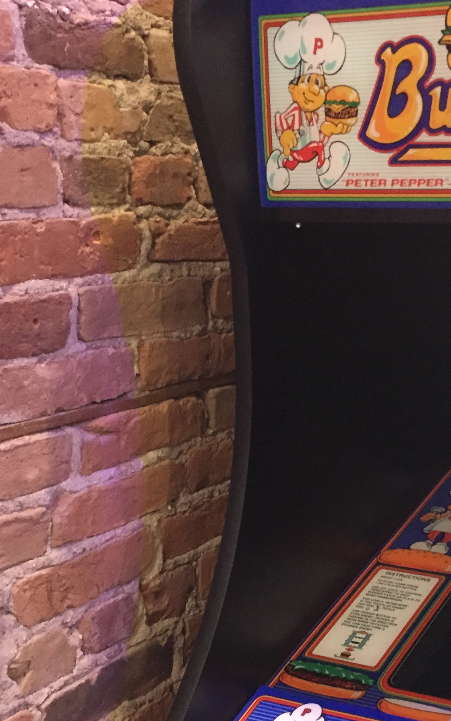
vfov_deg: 36.1
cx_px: 470
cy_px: 438
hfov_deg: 22.1
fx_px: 1101
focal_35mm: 56
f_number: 2.2
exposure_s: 1/15
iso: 320
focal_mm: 4.15
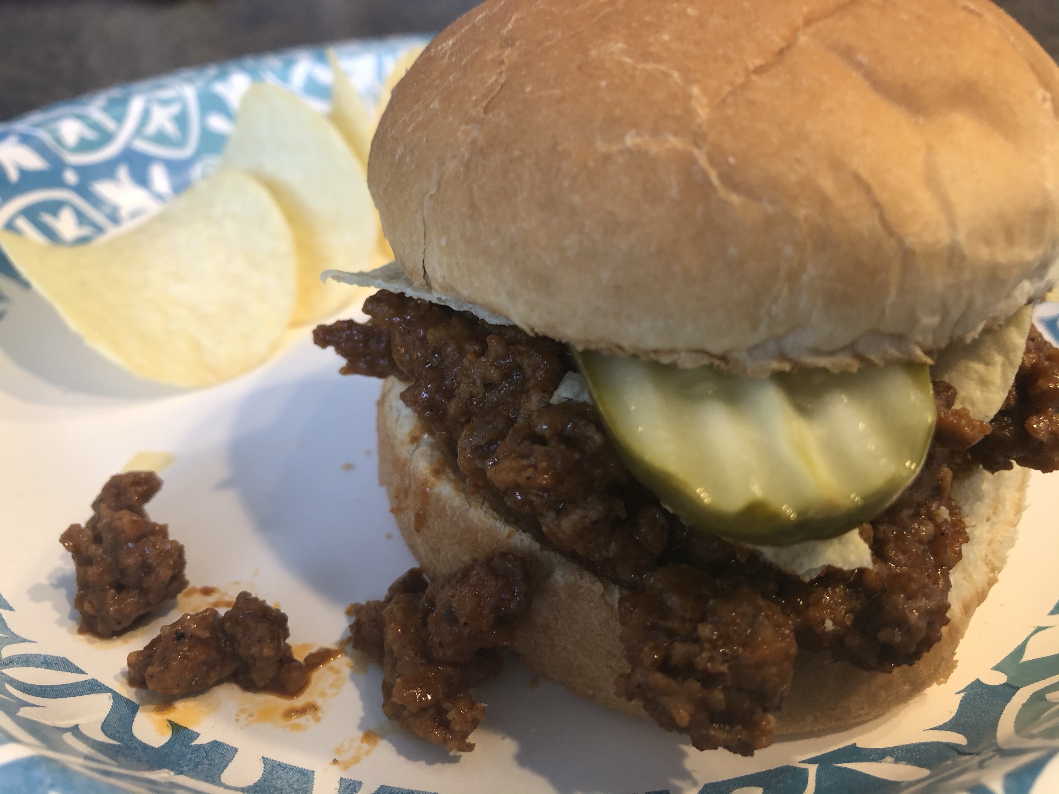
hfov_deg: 63.4
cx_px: 530
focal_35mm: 28
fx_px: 857
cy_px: 397
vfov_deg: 49.7
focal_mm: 3.99
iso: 40
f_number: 1.8
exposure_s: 1/20
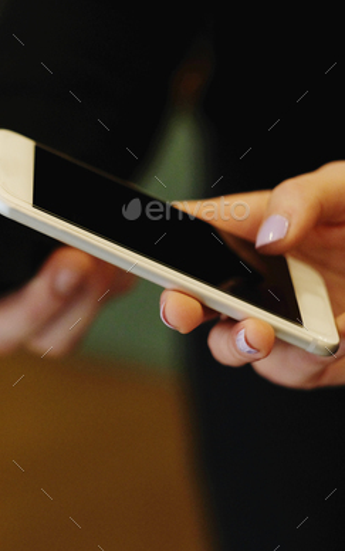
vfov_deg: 16.1
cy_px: 276
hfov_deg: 10.0
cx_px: -31
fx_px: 1953
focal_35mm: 130
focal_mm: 56
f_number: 2
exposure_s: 1/320
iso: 800
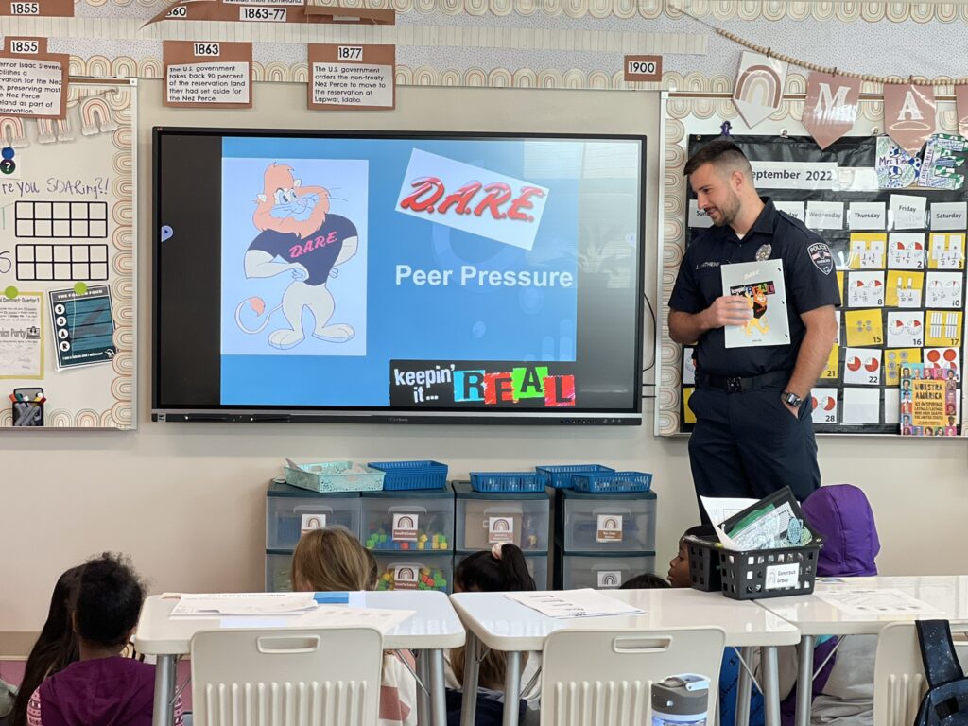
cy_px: 363
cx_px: 484
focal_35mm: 77
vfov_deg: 19.1
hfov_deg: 25.3
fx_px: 2153
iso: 160
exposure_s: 1/90
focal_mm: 9
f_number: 2.8
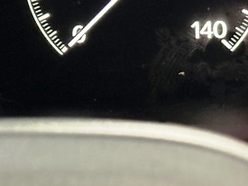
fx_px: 1282
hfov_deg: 10.8
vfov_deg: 8.2
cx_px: -62
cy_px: -40
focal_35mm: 179
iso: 640
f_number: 1.78
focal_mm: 6.86
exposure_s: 1/24
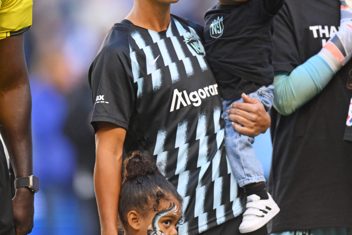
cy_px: 86
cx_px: 196
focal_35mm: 611
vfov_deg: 2.3
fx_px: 5974
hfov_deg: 3.4
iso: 1400
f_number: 2.8
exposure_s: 1/1602
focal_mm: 400
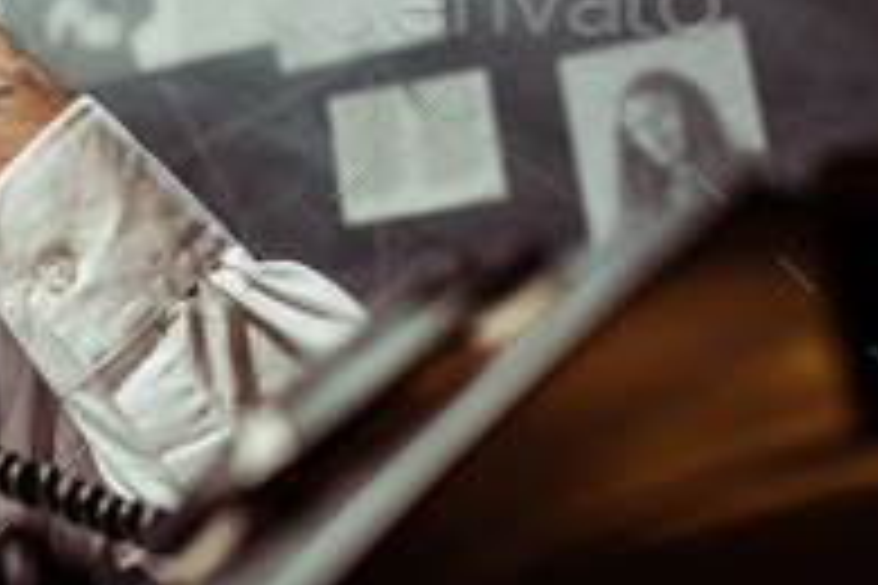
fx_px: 2585
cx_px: -171
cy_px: 216
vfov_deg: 12.9
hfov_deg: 18.3
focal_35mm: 106
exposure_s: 1/160
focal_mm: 35
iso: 200
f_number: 3.5
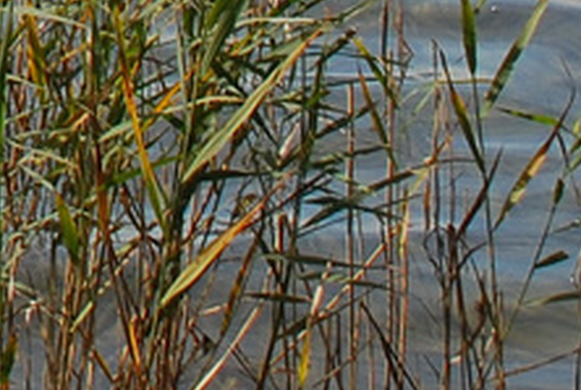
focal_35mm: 348
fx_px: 5628
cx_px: -773
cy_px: -814
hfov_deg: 5.7
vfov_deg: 3.8
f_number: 10
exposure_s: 1/250
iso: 180
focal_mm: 32
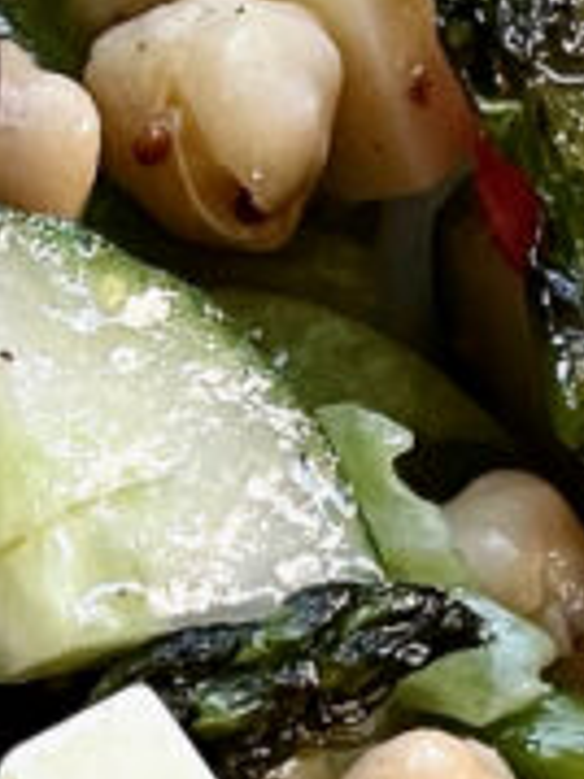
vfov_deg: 8.7
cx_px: -44
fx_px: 4459
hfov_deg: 7.5
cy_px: 2091
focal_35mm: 198
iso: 100
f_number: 1.6
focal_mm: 4.2
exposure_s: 1/60
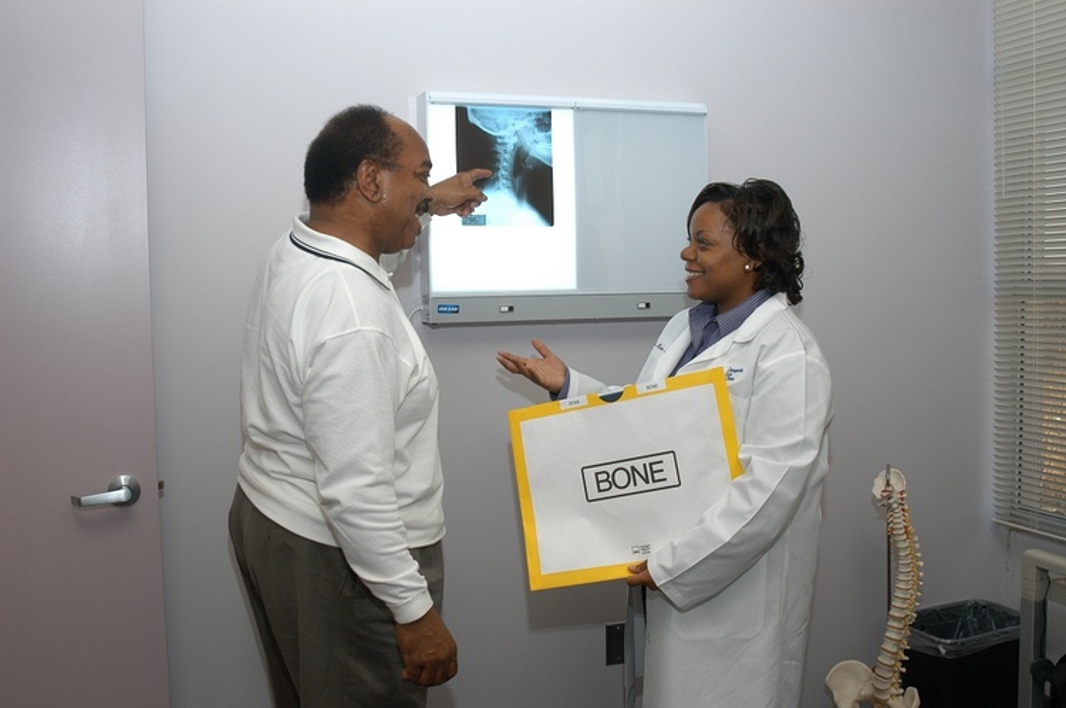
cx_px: 533
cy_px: 354
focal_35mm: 36
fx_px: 1065
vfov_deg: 36.8
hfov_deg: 53.2
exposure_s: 1/125
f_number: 5
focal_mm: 24
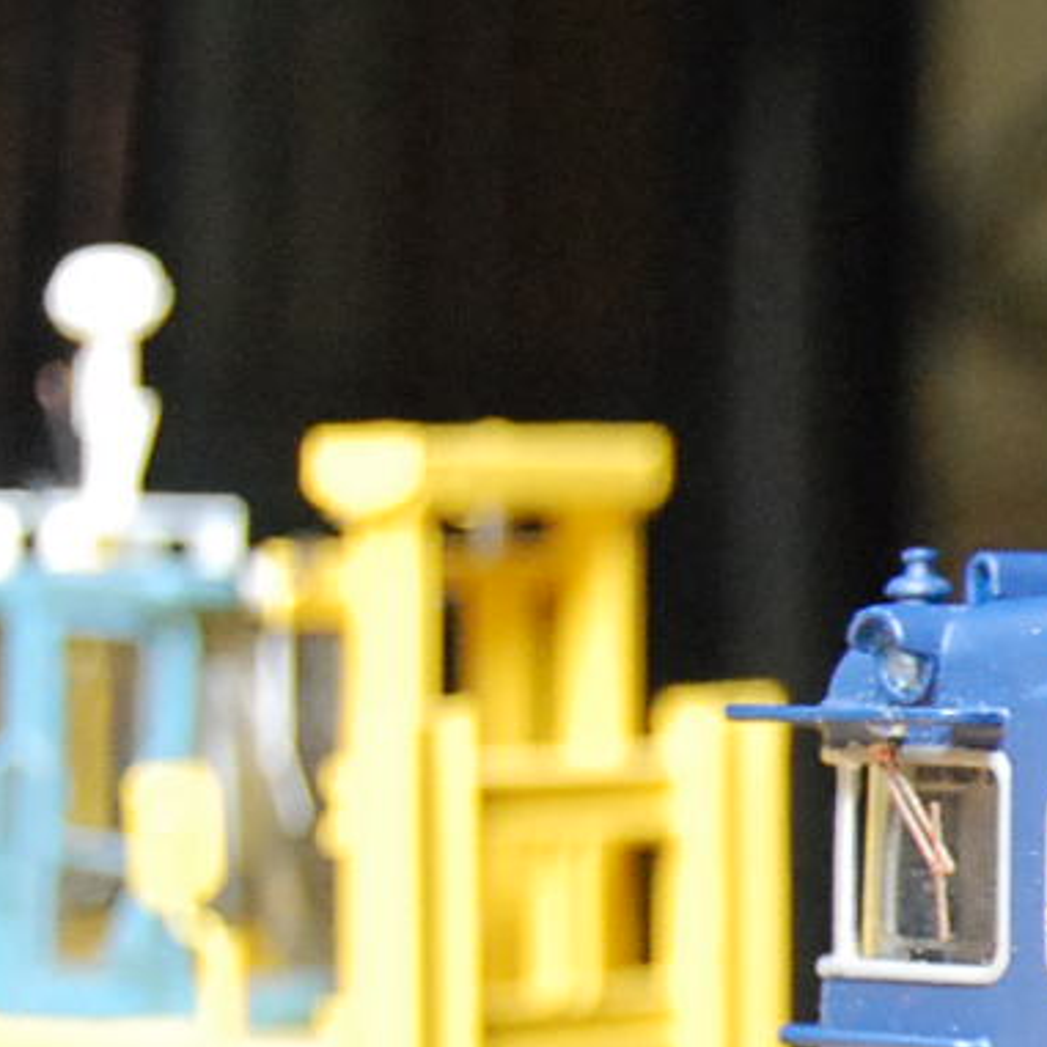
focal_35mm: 357
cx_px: 2295
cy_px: 943
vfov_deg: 4.9
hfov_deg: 4.8
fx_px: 12222
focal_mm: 55
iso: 1600
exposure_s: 1/15
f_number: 5.6
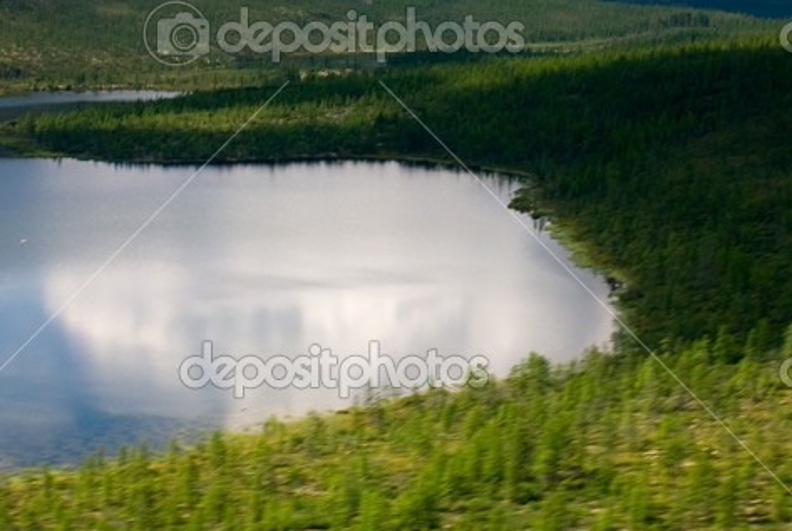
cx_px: 334
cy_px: 36
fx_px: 2073
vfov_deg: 14.4
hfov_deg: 21.6
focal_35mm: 94
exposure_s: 1/45
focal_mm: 29
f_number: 11
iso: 125
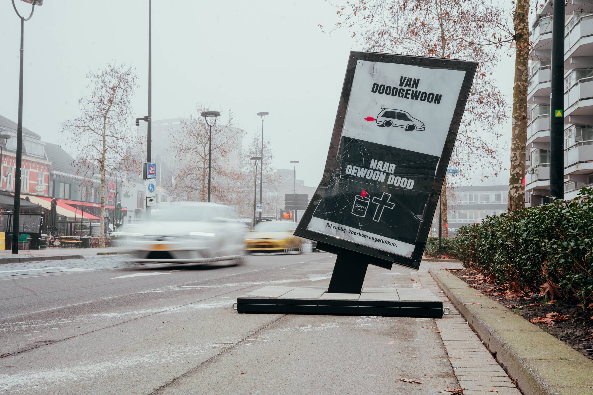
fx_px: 746
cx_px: 296
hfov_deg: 43.3
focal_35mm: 45
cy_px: 198
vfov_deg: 29.7
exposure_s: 1/5
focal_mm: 45.3
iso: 125
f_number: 16
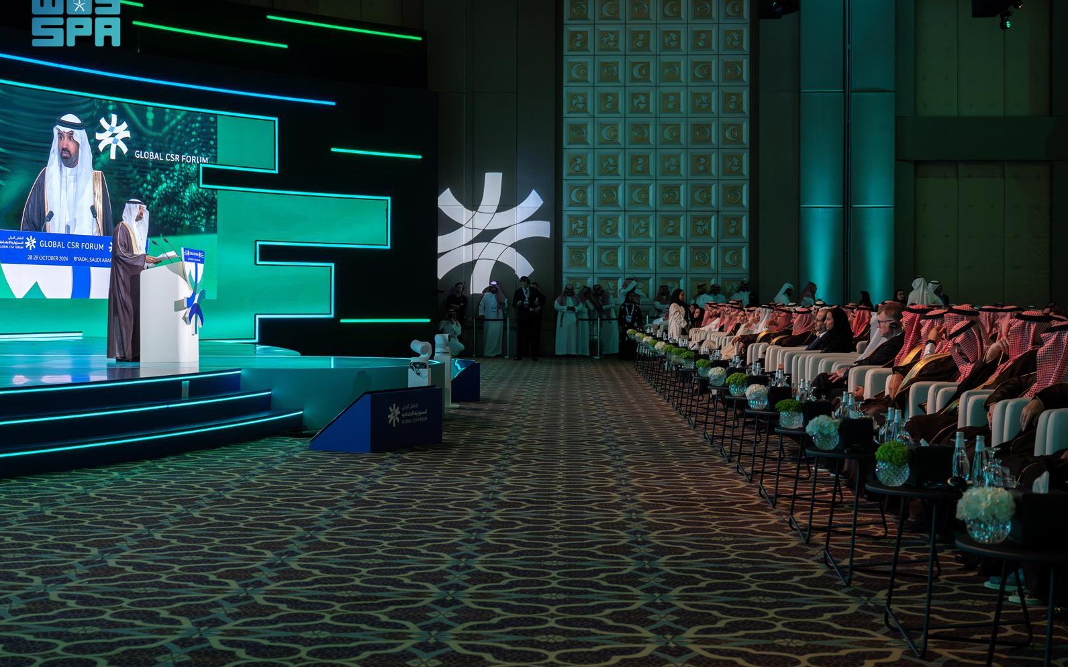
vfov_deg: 31.2
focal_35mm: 41
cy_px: 321
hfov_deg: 48.2
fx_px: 1193
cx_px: 534
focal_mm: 40
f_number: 4
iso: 1600
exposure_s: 1/160
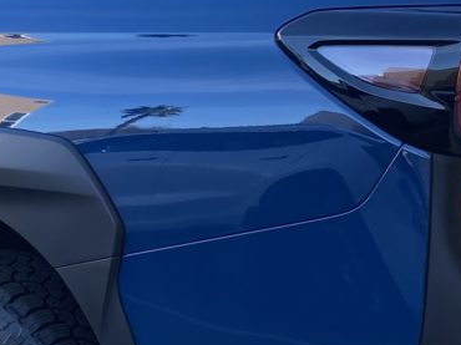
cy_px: 93
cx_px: 90
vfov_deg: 13.7
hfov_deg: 18.1
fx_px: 1437
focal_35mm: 108
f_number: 1.8
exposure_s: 1/1170
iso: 32
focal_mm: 4.25
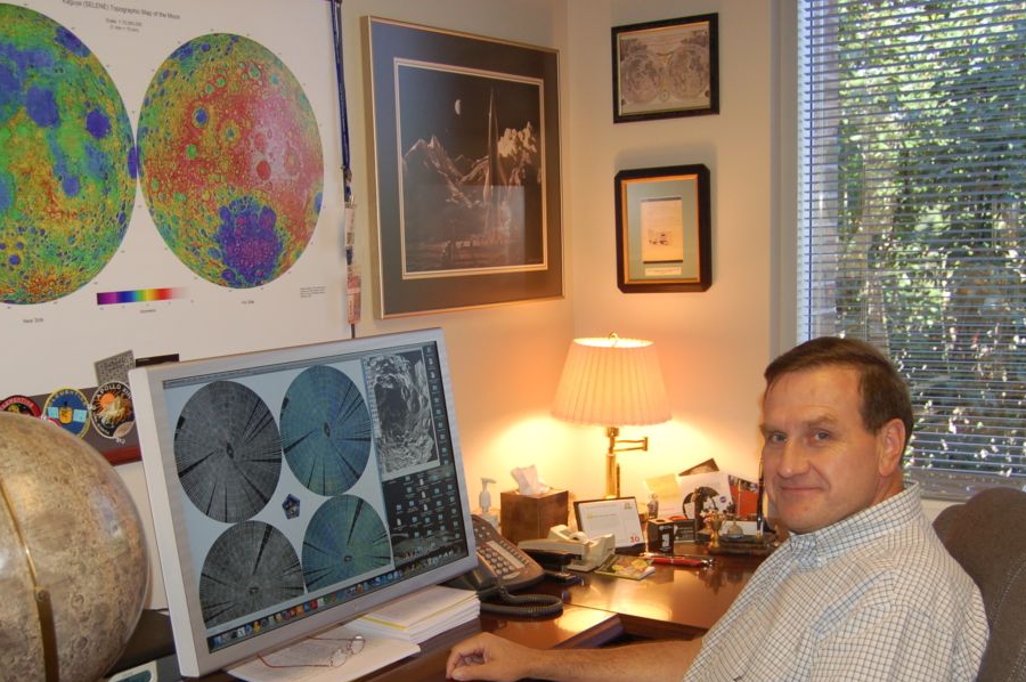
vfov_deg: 30.3
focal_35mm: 44
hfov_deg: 44.4
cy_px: 428
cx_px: 437
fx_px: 1253
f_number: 3.8
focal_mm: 22
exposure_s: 1/60
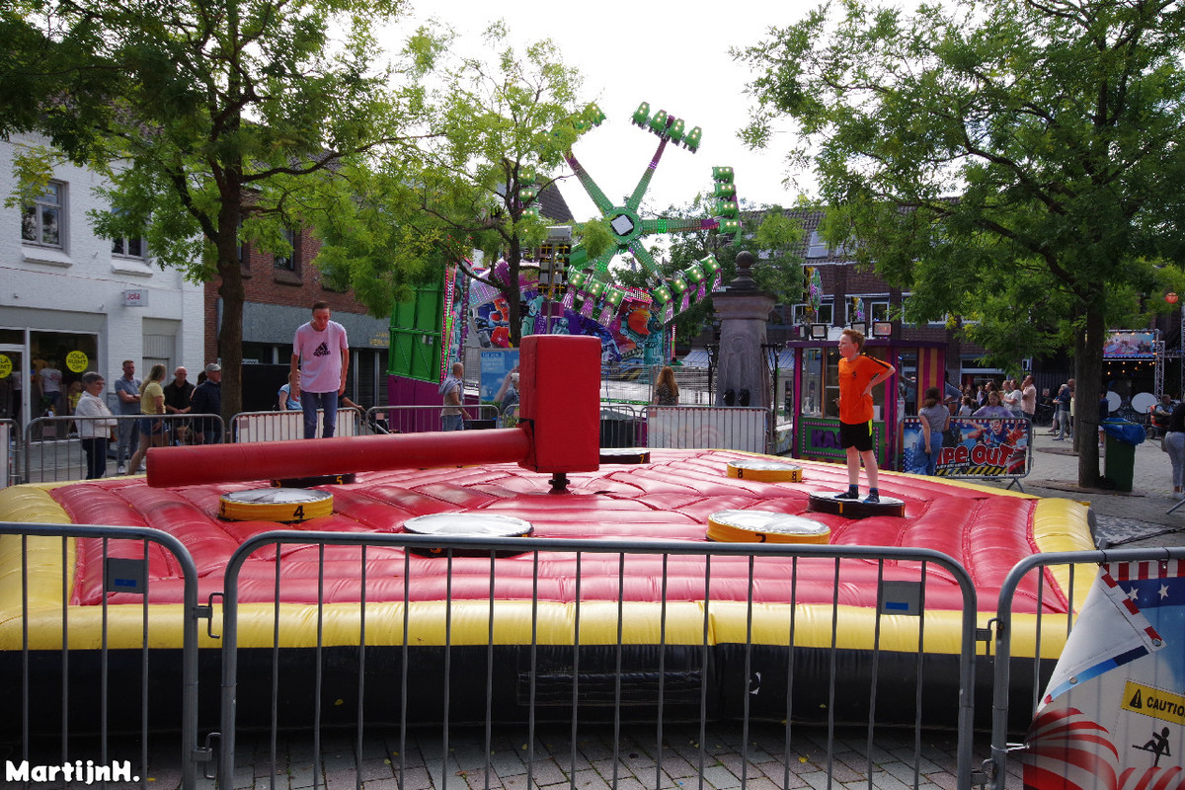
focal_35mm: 25
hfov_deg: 71.5
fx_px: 823
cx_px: 592
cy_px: 395
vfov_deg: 51.3
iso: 800
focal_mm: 17
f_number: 10
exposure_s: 1/500
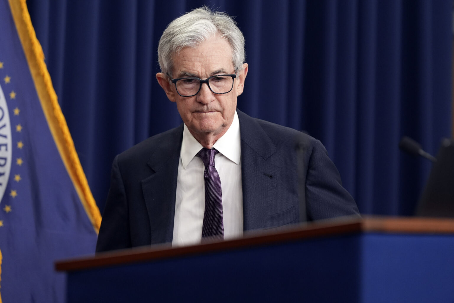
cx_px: 227
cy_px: 152
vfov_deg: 6.9
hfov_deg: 10.3
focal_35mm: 200
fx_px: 2522
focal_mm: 200
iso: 2500
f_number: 4
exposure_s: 1/250
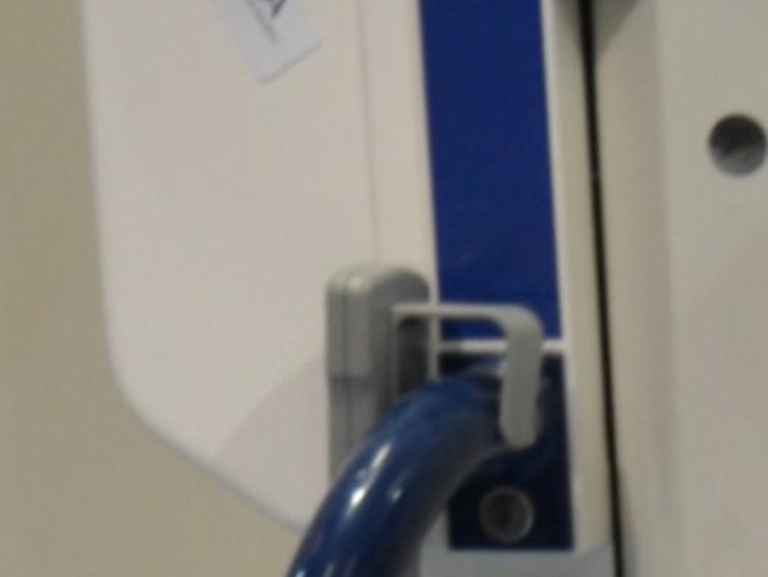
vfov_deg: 4.3
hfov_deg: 5.8
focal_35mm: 326
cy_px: 2137
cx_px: 1879
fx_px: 7236
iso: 400
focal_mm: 26
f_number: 4.2
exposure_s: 1/15
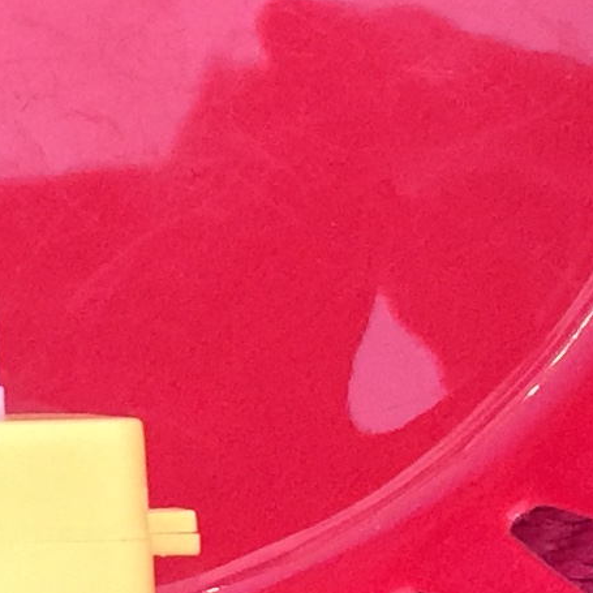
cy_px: -232
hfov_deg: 8.9
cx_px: -632
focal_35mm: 184
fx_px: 3566
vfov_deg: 9.3
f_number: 2.2
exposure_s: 1/15
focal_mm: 4.15
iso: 80
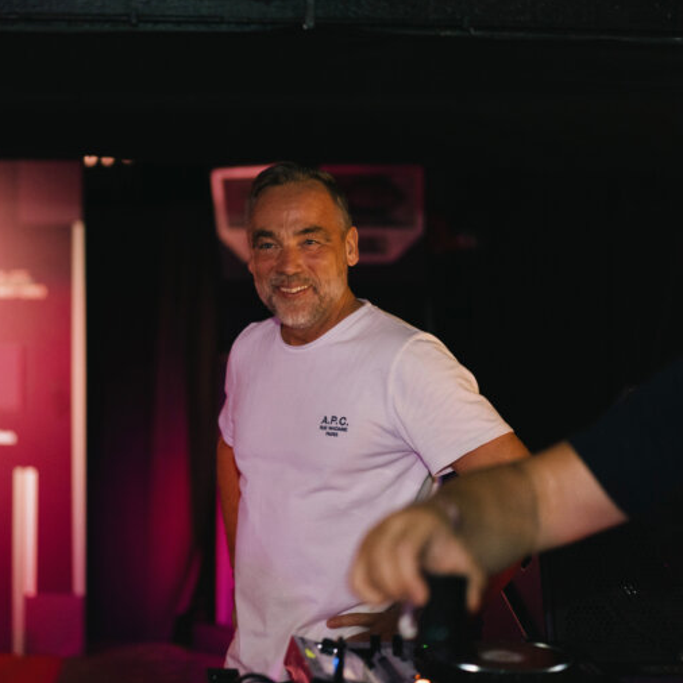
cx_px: 186
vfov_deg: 24.3
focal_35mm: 71
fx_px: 1585
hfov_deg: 24.1
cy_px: 340
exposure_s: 1/250
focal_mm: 55
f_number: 1.8
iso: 3200
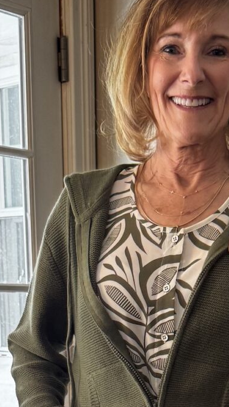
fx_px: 862
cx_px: 159
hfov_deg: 15.1
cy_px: 499
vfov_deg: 23.9
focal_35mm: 80
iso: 160
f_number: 1.78
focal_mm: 6.76
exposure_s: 1/120
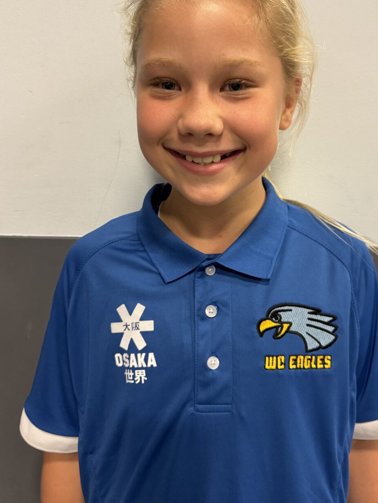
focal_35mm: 30
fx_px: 437
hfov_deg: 46.6
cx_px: 219
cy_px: 206
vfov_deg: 59.6
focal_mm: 6.86
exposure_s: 1/60
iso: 400
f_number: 1.78
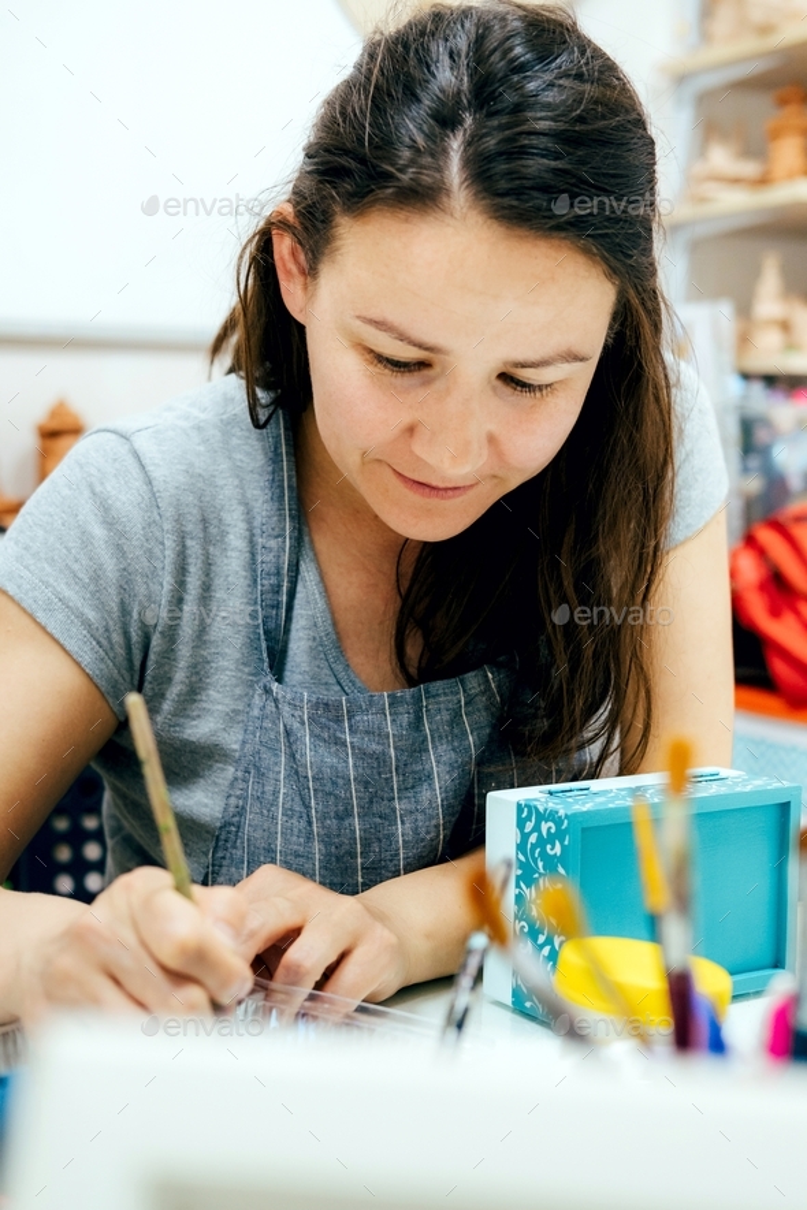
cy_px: 605
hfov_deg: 25.5
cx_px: 404
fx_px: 1782
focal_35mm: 53
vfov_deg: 37.5
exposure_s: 1/160
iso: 800
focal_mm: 35
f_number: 2.8
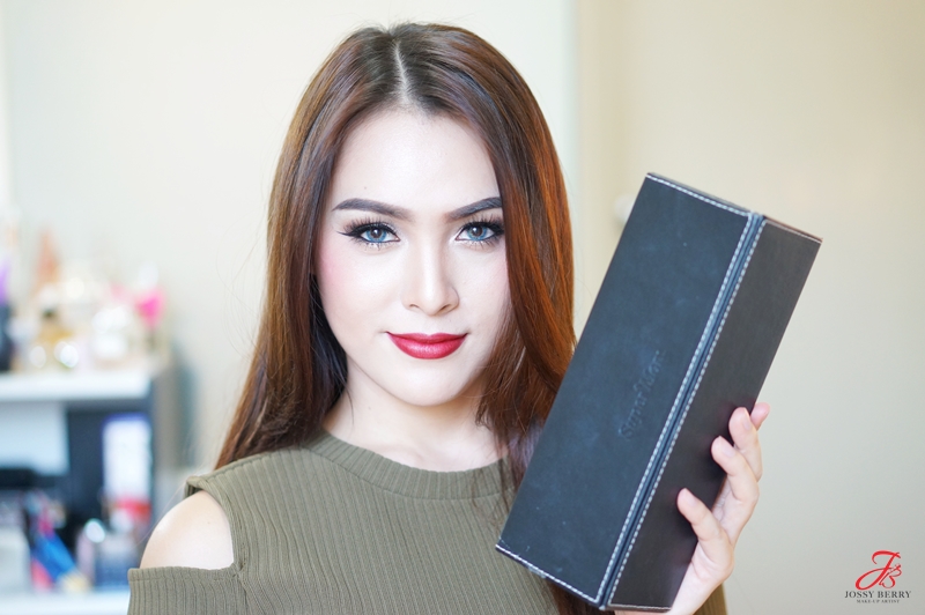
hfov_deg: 27.0
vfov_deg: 18.2
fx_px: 1925
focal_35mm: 75
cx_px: 462
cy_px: 308
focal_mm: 50
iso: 500
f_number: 1.8
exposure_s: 1/80
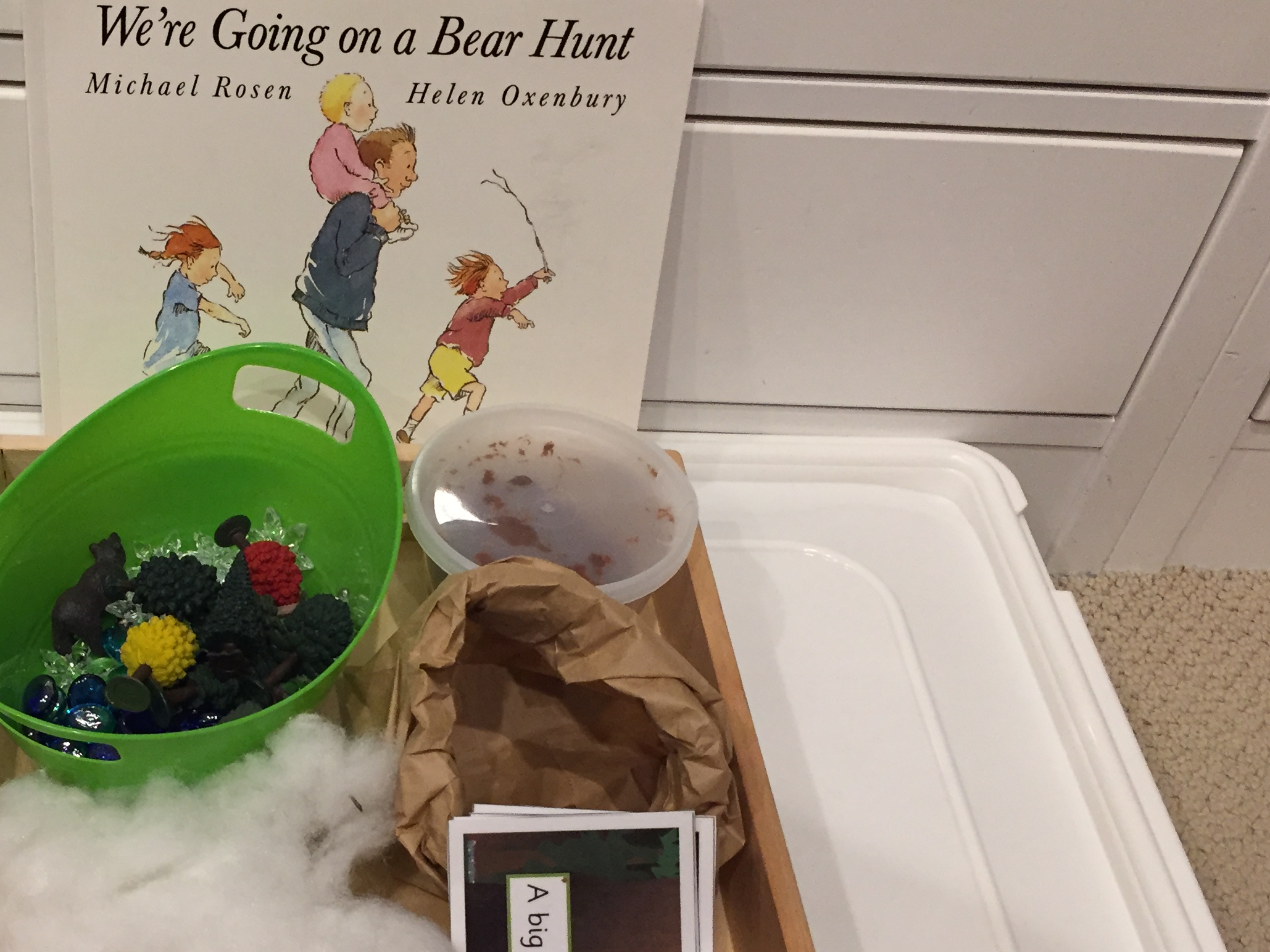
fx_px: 1687
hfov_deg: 40.3
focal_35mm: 46
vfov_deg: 31.2
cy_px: 648
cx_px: 349
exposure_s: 1/30
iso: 125
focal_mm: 4.15
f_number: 2.2
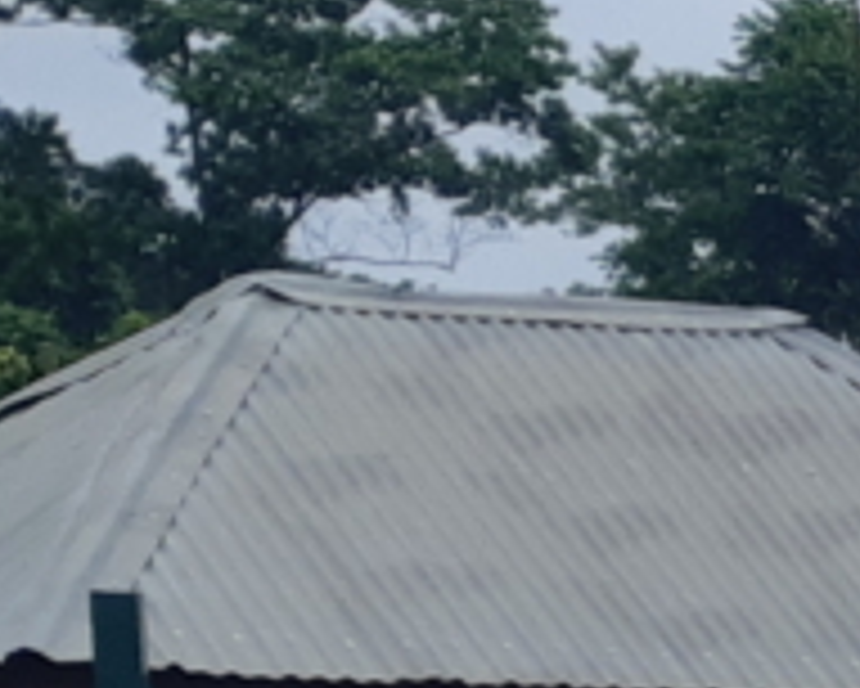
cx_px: 2990
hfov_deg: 7.6
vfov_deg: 7.1
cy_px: 1646
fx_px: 5195
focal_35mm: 204
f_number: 1.7
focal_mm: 3.93
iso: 40
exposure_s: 1/468
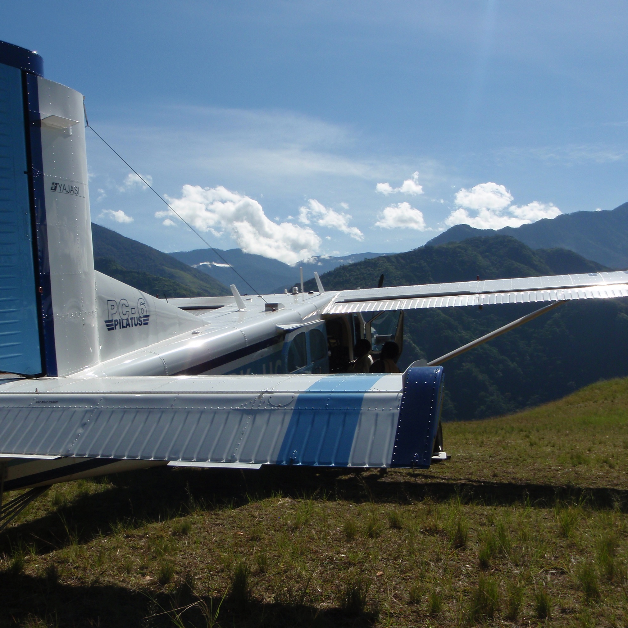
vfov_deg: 48.4
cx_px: 255
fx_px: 698
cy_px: 319
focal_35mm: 34
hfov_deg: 48.2
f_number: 5
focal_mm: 5
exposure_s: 1/640
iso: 64
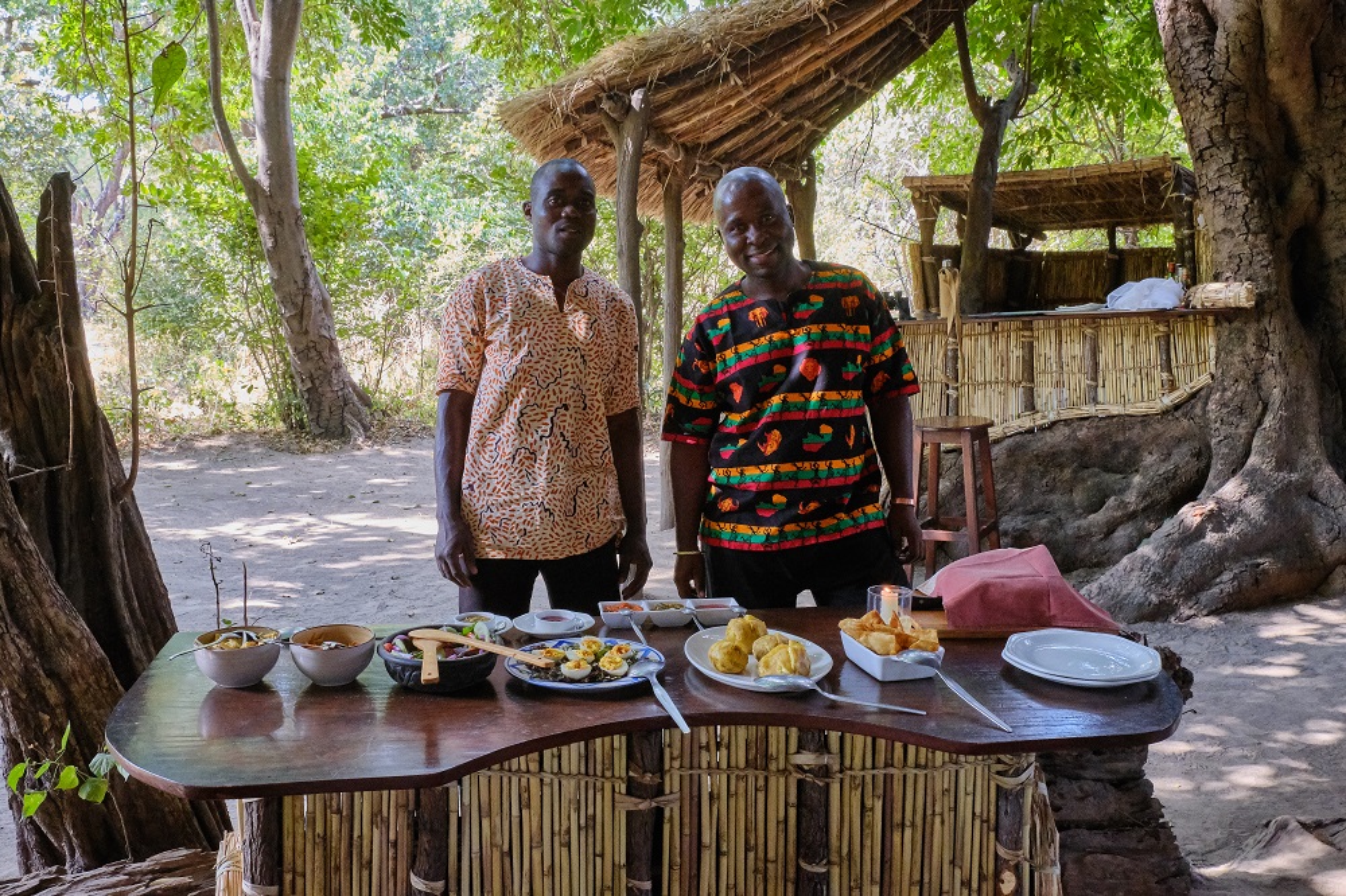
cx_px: 673
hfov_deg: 58.7
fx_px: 1196
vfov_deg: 41.1
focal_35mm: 32
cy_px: 448
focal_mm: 21.4
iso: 10000
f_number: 11
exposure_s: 1/125
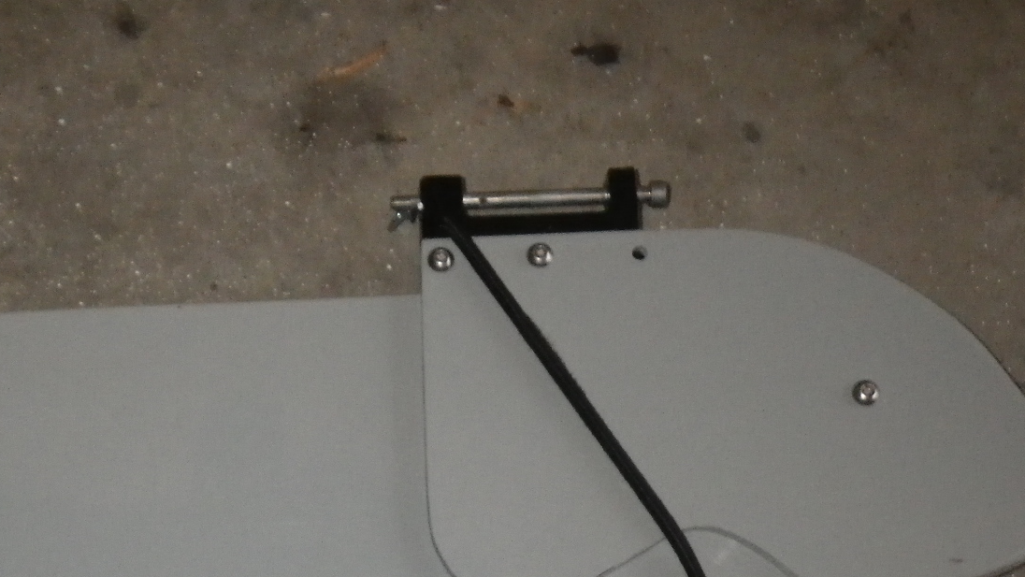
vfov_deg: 19.7
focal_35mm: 57
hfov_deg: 36.0
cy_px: 711
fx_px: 1549
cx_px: 287
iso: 400
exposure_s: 1/50
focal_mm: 5
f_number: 3.5
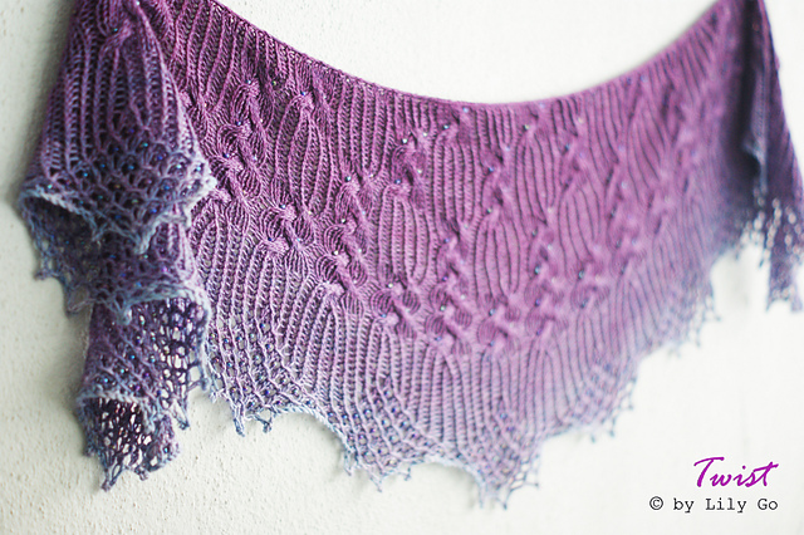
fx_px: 1674
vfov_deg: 18.2
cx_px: 402
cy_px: 268
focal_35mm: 75
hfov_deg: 27.0
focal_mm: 50
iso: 400
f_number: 2
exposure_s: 1/80
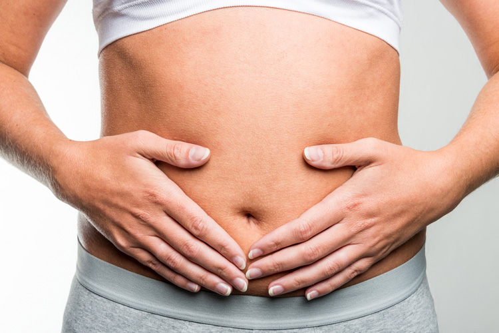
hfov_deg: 24.8
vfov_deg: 16.7
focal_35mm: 82
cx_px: 250
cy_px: 166
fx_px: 1137
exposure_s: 1/125
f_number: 16
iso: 100
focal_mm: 82
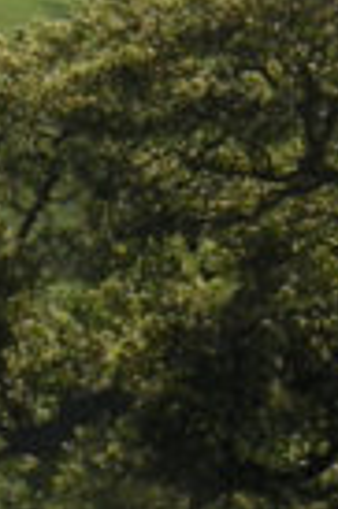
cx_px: 1107
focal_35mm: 611
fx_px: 8626
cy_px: 149
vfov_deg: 3.4
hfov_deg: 2.2
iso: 64
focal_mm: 11.9
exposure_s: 1/309
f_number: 5.6
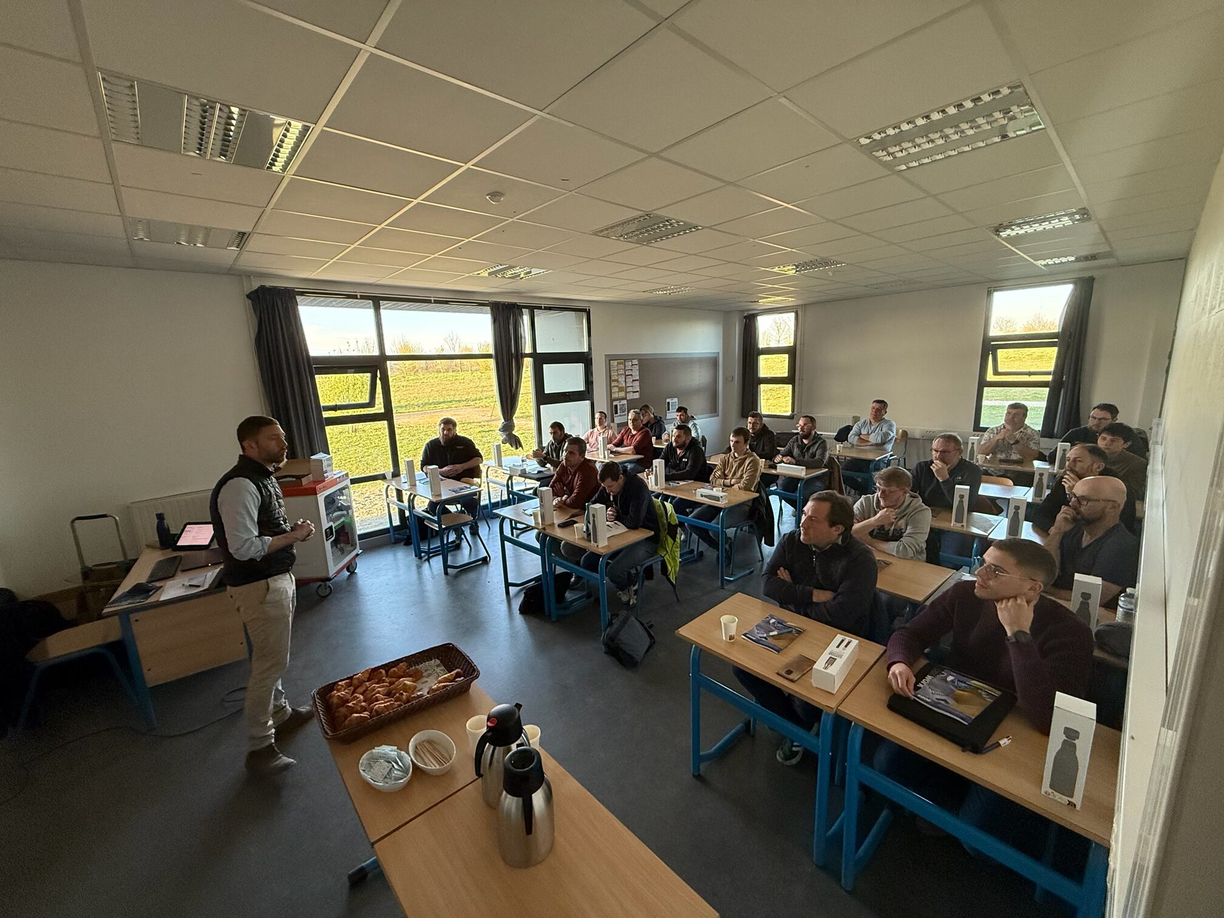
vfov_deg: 85.7
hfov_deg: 102.1
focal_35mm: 14
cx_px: 612
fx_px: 495
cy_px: 459
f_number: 2.2
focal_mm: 2.22
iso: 250
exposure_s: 1/99
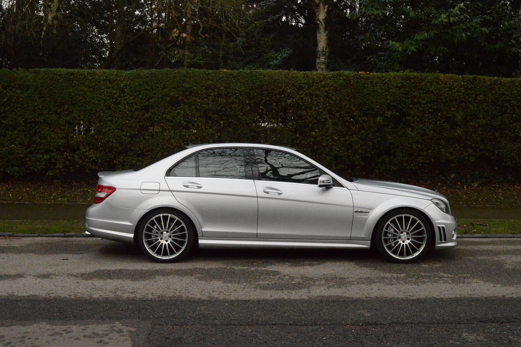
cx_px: 260
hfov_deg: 51.3
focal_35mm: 38
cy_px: 174
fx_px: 542
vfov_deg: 35.4
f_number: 13
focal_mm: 25
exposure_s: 1/640
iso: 6400
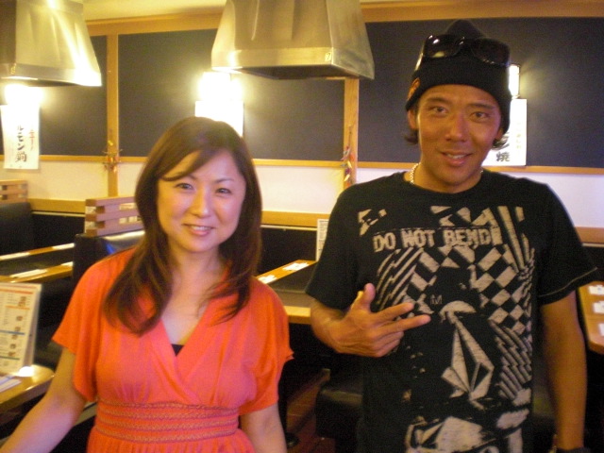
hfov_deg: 49.0
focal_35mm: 38
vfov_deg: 37.7
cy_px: 226
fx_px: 663
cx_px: 302
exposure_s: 1/10
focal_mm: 6.3
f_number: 3.1
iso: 800
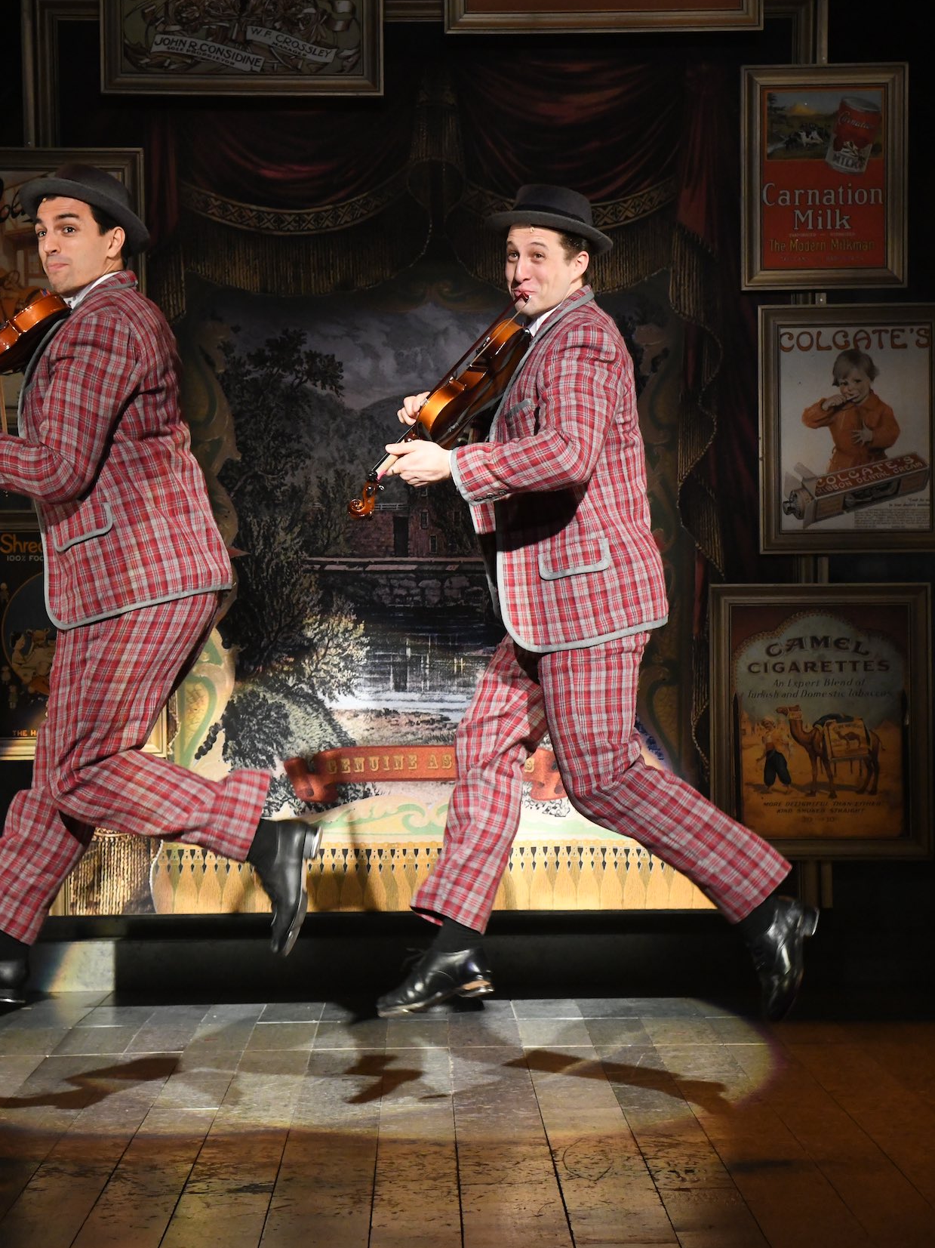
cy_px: 626
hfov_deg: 15.4
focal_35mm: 96
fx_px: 3459
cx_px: 460
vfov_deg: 20.4
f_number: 6.3
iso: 6400
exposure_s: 1/640
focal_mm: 66
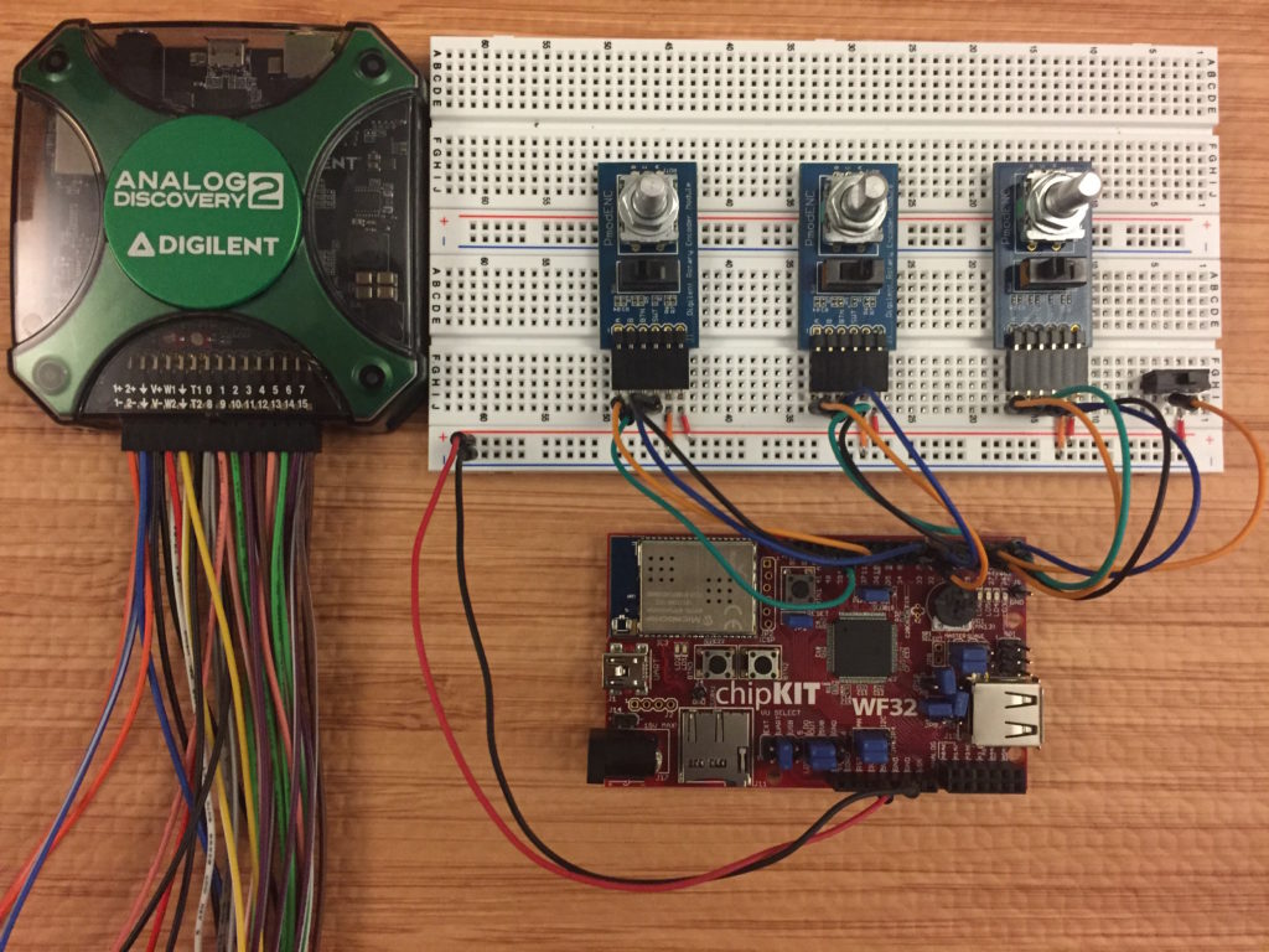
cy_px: 476
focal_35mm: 29
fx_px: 1063
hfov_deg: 61.7
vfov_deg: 48.2
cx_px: 634
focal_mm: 4.15
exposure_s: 1/24
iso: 250
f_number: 2.2
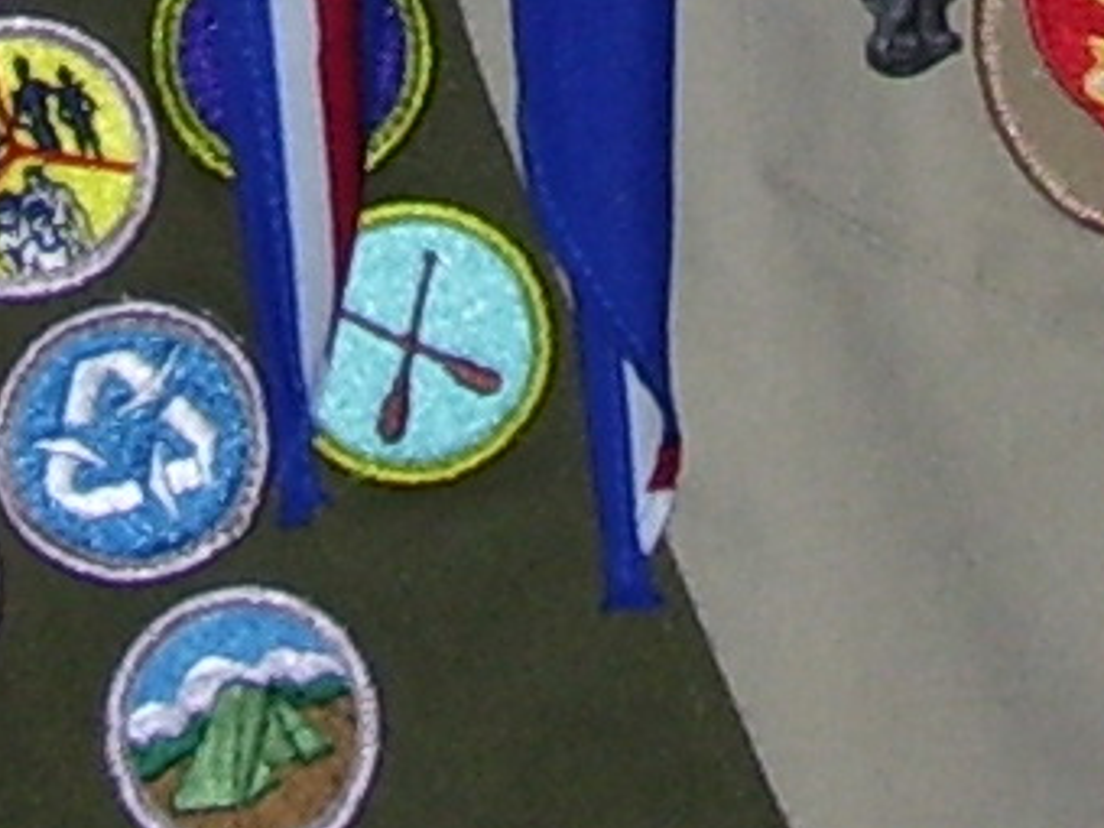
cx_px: 321
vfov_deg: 3.8
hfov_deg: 5.2
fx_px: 12119
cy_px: -1513
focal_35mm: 380
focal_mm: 9.4
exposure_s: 1/60
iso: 80
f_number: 3.4
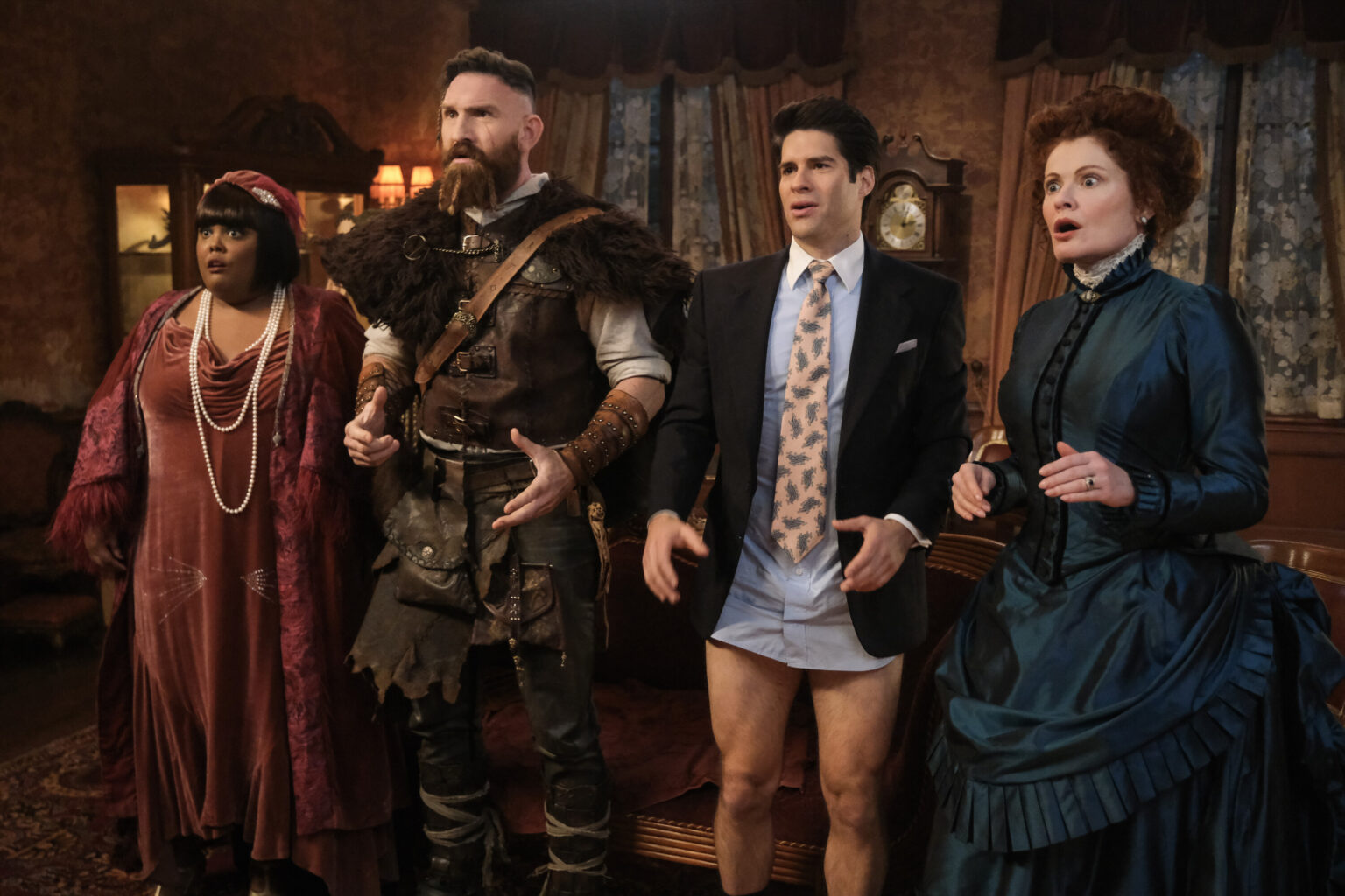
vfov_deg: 37.9
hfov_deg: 54.4
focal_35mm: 35
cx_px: 672
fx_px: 1308
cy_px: 448
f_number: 2.8
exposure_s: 1/100
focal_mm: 23.4
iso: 8000
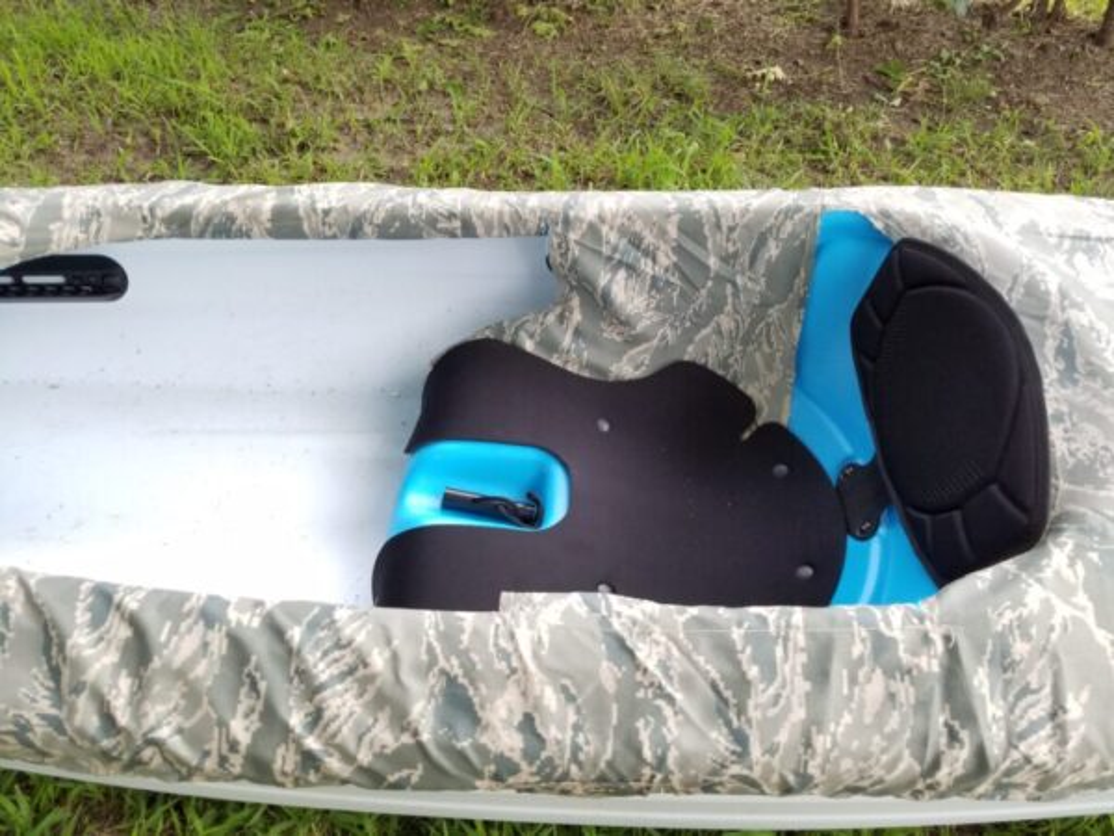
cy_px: 418
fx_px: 837
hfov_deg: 67.3
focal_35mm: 26
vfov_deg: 53.1
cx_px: 557
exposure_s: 1/50
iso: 125
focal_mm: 4.2
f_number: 1.7
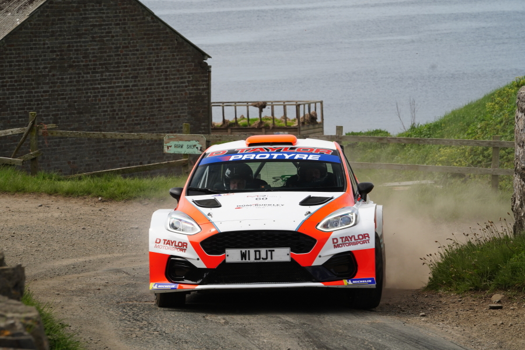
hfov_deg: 11.5
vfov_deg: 7.7
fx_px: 2610
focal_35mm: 179
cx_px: 262
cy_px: 175
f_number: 13
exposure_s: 1/400
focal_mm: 179
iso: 800
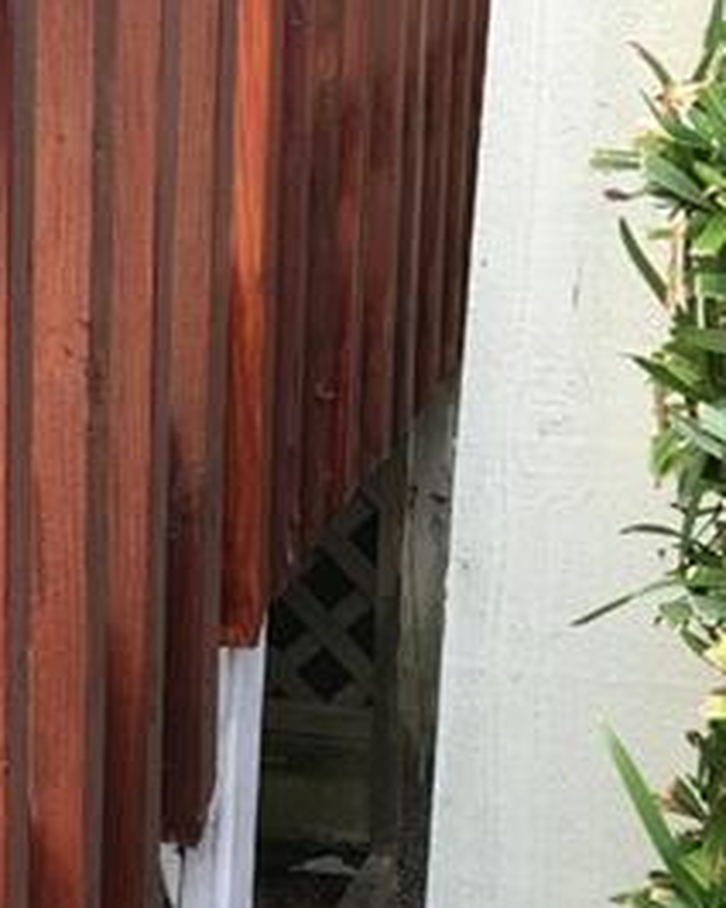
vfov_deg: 23.1
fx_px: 2202
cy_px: 678
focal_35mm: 82
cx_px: -96
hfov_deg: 18.0
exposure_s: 1/30
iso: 25
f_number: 2.2
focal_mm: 4.15
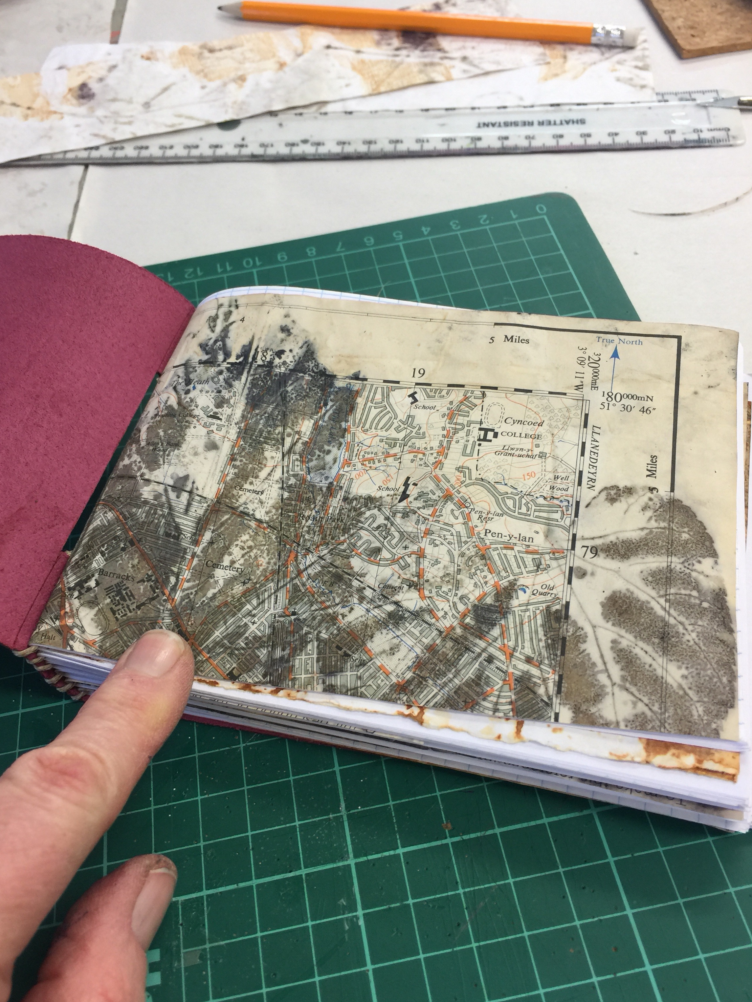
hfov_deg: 45.4
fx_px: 898
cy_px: 520
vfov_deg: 58.3
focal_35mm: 31
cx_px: 361
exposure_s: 1/33
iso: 32
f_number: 2.2
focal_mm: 4.15
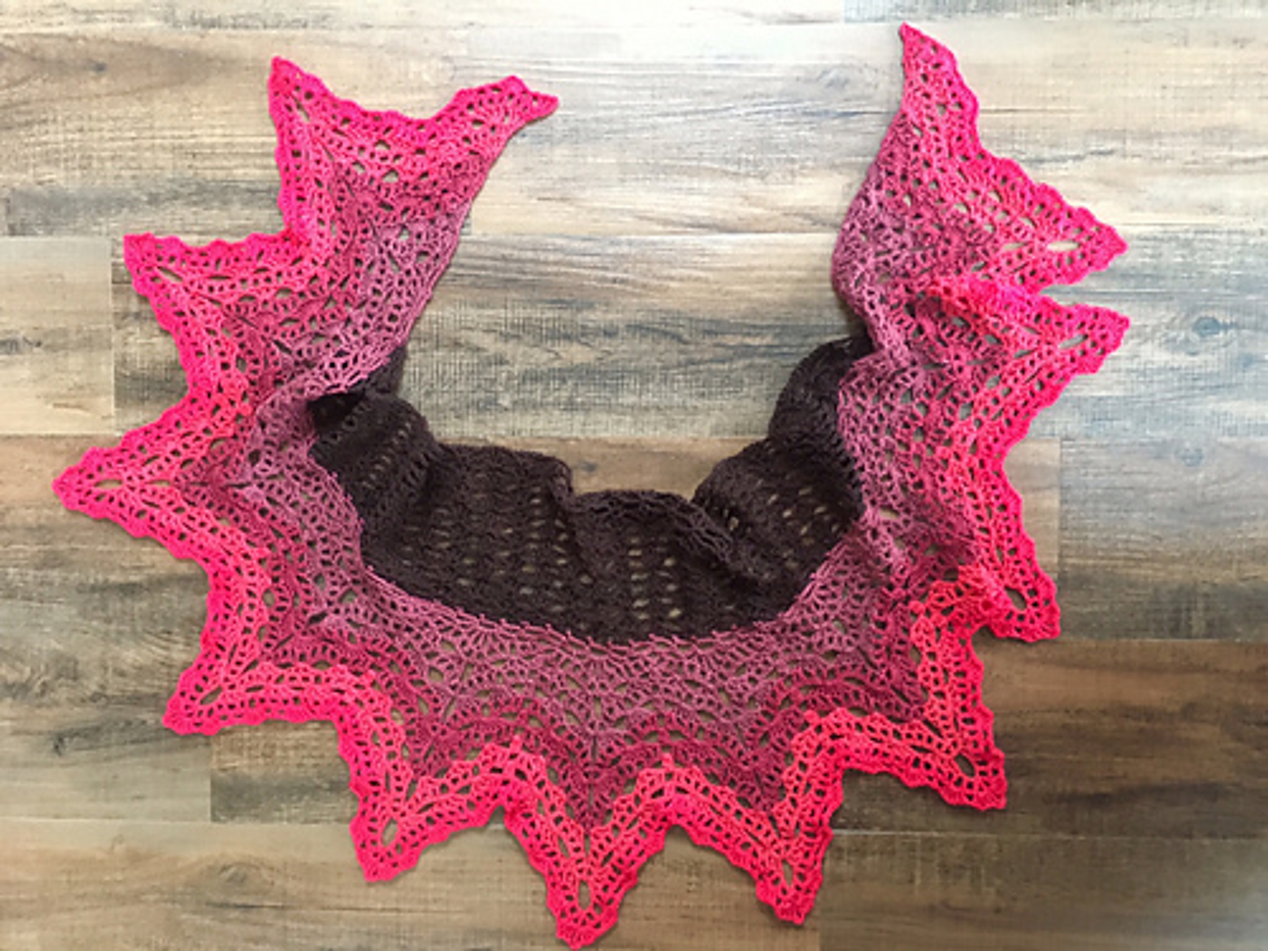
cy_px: 476
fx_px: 1062
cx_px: 634
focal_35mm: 29
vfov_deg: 48.2
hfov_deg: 61.7
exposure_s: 1/15
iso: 400
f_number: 2.2
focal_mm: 4.15
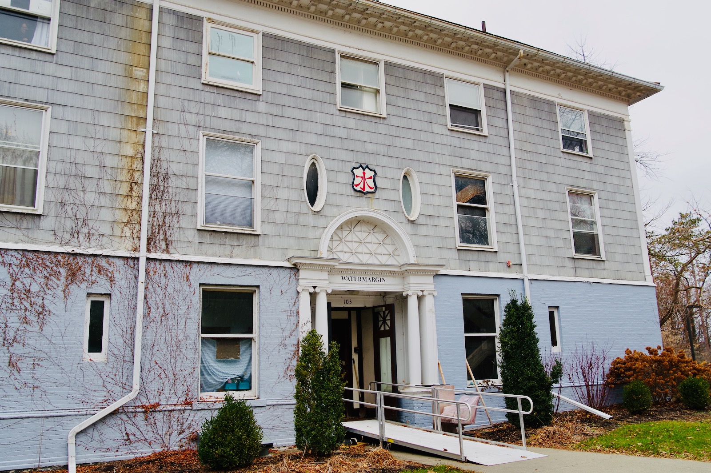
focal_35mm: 30
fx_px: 592
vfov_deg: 43.5
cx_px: 356
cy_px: 236
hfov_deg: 62.0
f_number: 5
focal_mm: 20
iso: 200
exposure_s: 1/125
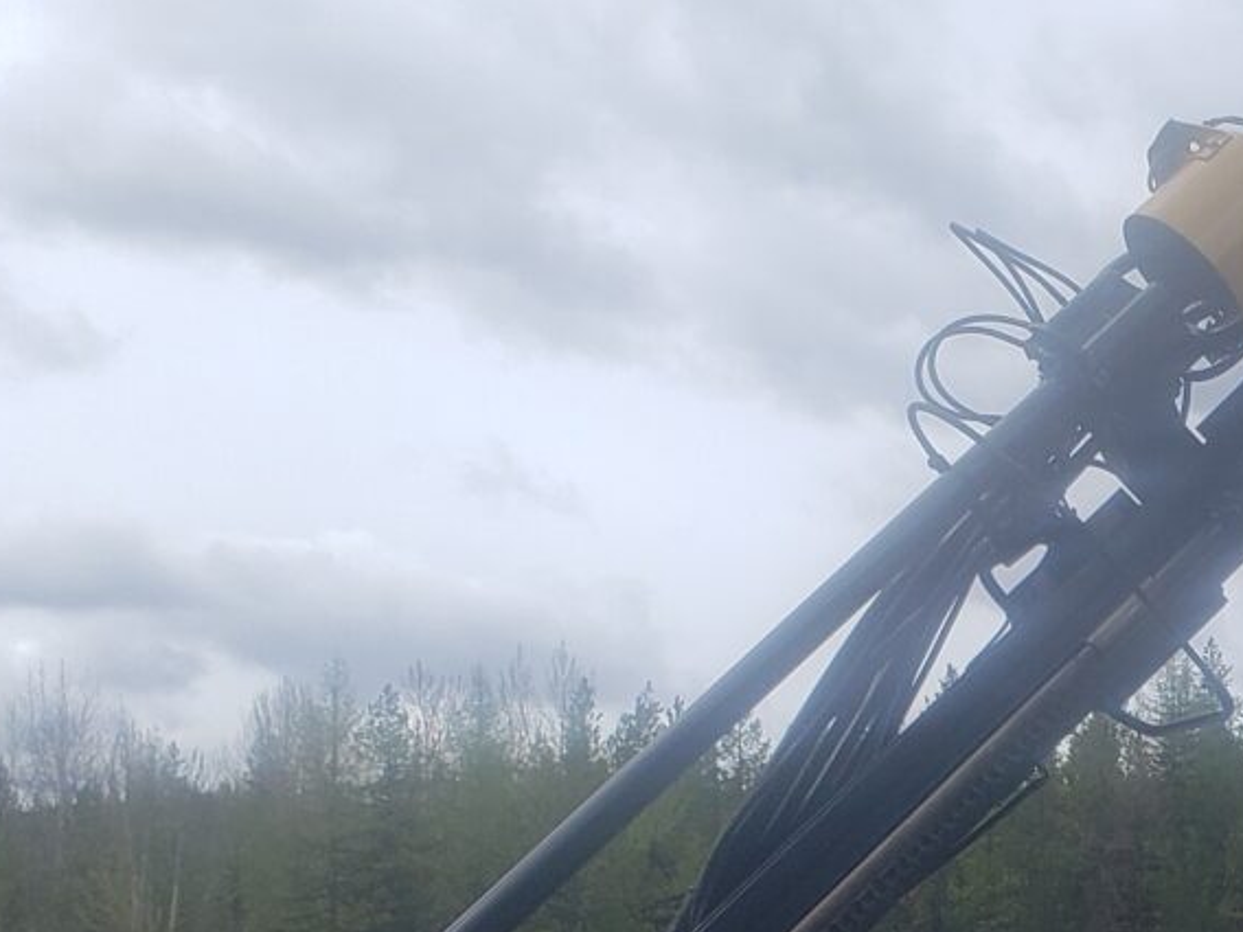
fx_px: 3159
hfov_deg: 19.1
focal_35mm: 88
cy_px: 1254
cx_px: 1938
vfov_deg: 15.8
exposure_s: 1/970
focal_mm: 4.3
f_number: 2.4
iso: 50
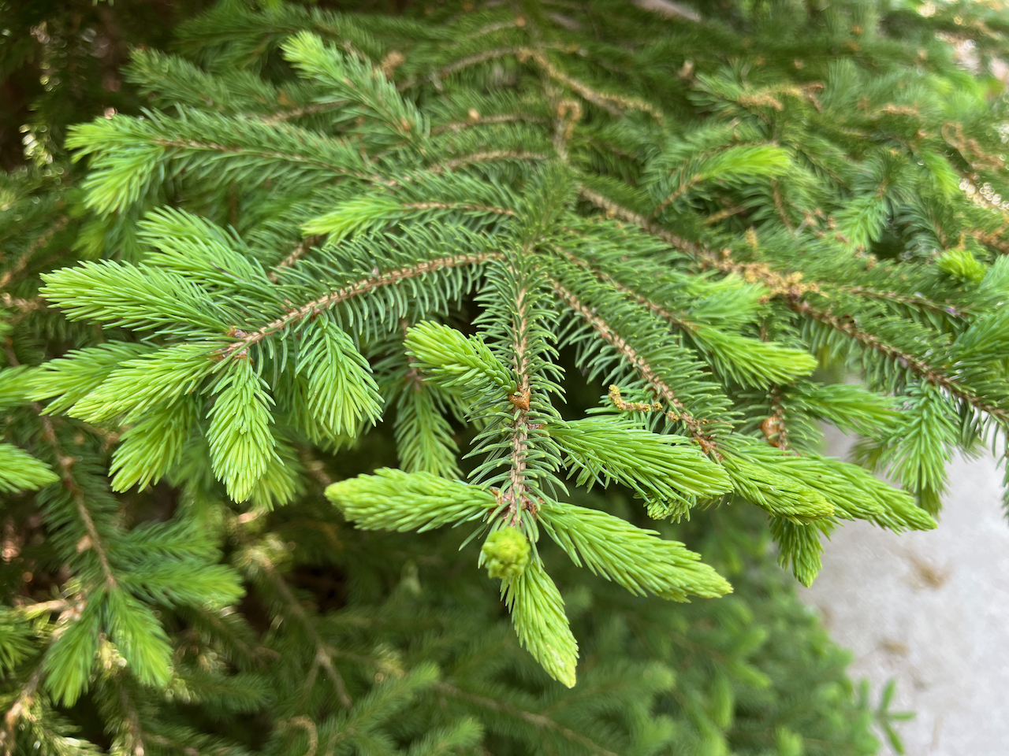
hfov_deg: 67.3
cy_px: 378
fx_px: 758
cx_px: 504
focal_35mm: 26
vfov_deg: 53.1
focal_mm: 5.1
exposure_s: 1/149
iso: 32
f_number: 1.6
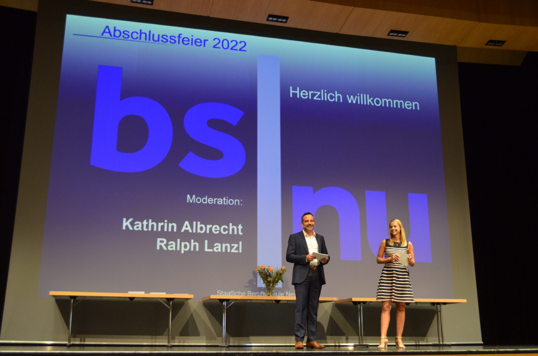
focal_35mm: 42
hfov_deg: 46.5
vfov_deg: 31.8
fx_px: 626
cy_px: 178
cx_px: 269
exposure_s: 1/30
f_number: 4.5
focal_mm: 28
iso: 1600
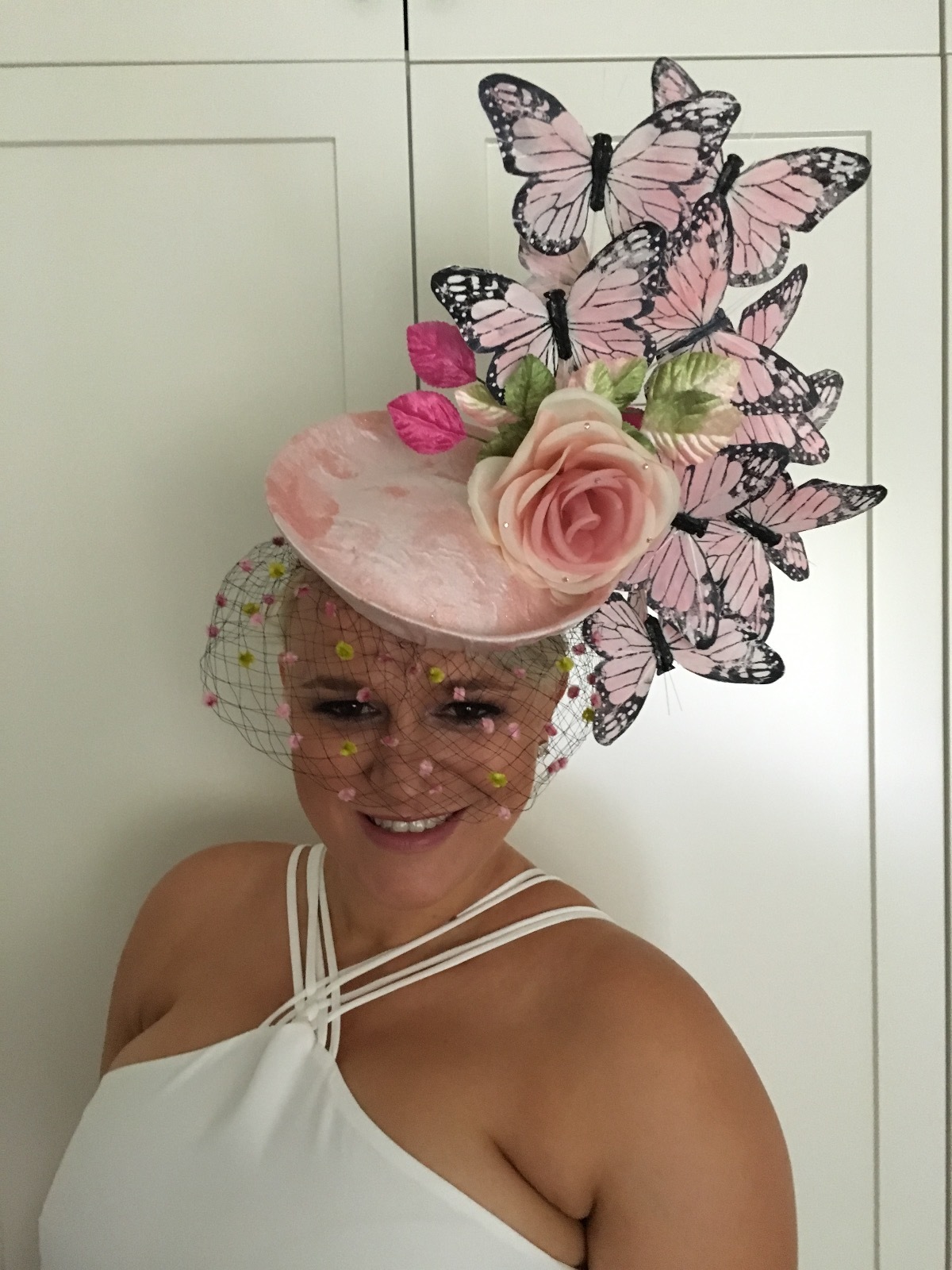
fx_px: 1063
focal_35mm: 29
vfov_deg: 61.7
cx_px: 476
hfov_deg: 48.2
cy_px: 635
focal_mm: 4.15
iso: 320
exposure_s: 1/17
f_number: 2.2
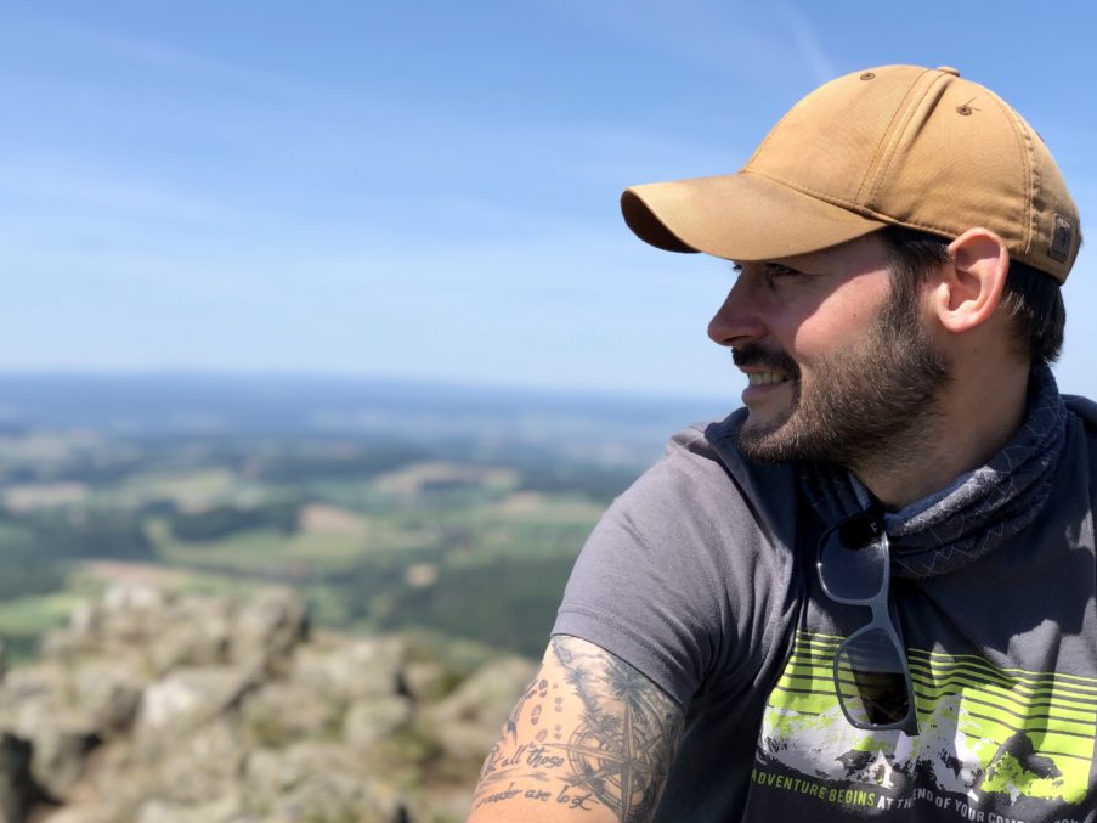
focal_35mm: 59
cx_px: 576
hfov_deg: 32.7
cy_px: 421
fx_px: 1869
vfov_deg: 24.8
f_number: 2.4
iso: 16
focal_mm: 6
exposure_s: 1/1000
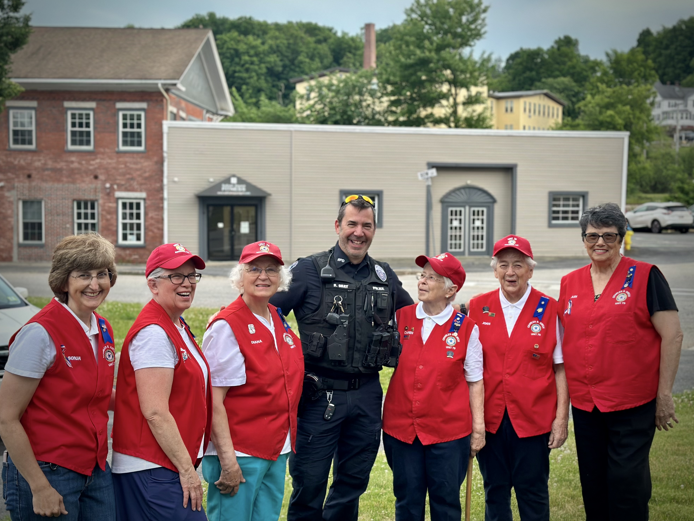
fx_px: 982
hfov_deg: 38.9
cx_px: 344
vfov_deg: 29.7
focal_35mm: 49
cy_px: 262
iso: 80
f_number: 1.78
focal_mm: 6.86
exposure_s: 1/363
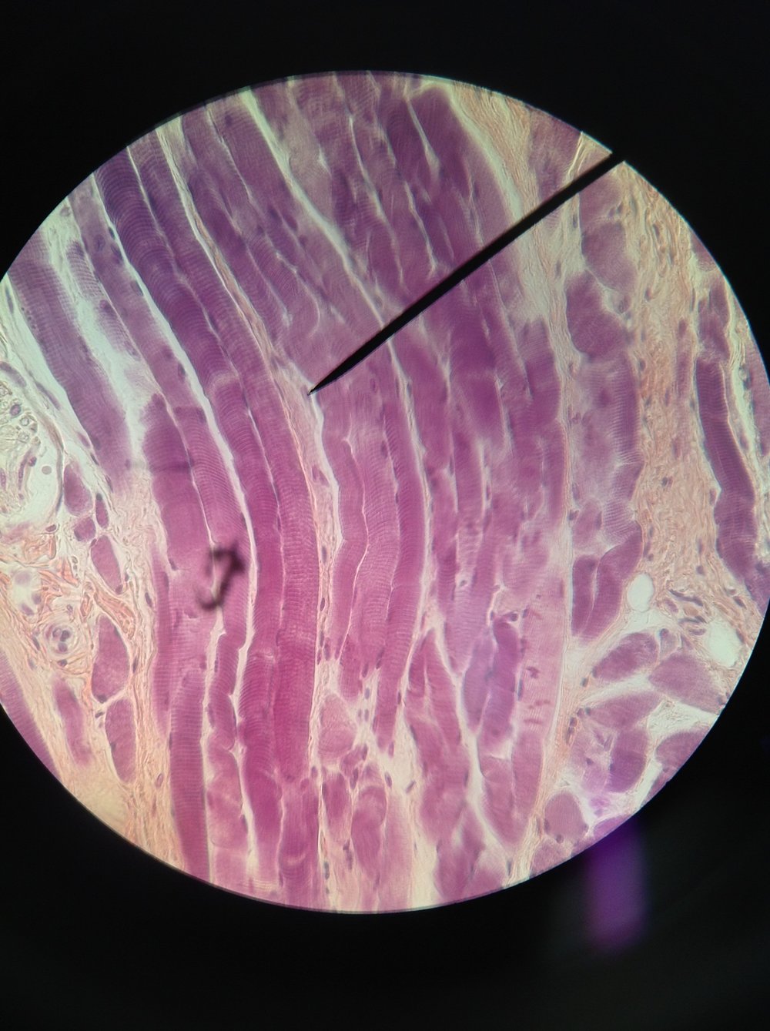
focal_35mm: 35
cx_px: 385
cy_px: 516
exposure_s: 1/17
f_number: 2.4
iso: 50
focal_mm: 4.28
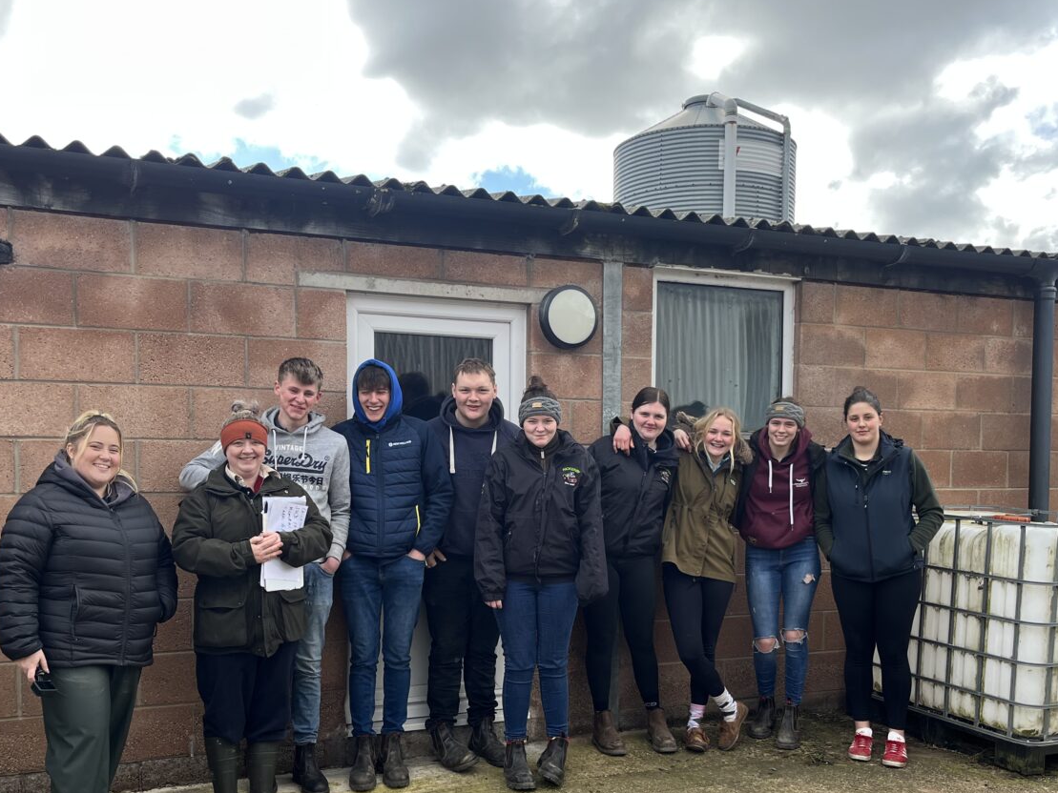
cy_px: 508
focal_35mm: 36
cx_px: 511
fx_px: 1100
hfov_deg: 51.3
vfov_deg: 39.3
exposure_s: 1/718
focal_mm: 5.1
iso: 50
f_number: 1.6
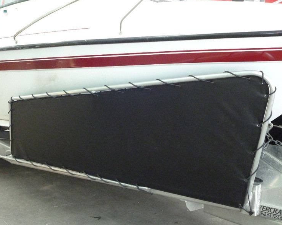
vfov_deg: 29.7
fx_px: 426
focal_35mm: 51
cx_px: 137
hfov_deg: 36.7
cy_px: 114
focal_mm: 8.6
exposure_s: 1/60
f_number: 4
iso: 640
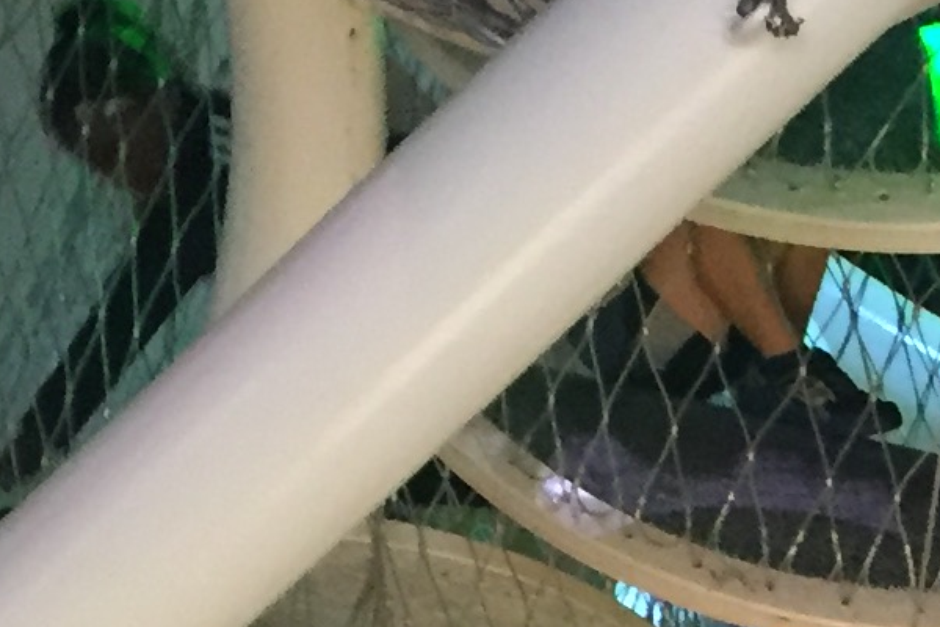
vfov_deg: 8.0
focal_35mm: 164
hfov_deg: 11.9
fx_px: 4282
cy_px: 1207
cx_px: 1465
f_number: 2.2
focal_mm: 4.15
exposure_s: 1/15
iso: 250
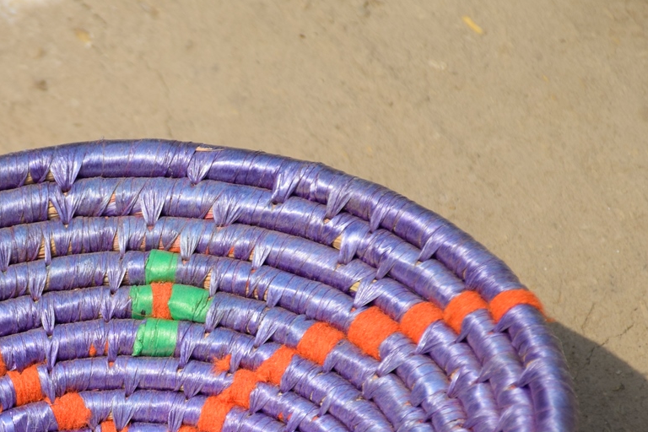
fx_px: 7973
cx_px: 115
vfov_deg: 3.1
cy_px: 434
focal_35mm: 443
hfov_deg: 4.7
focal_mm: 140
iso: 200
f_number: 6.3
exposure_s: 1/640
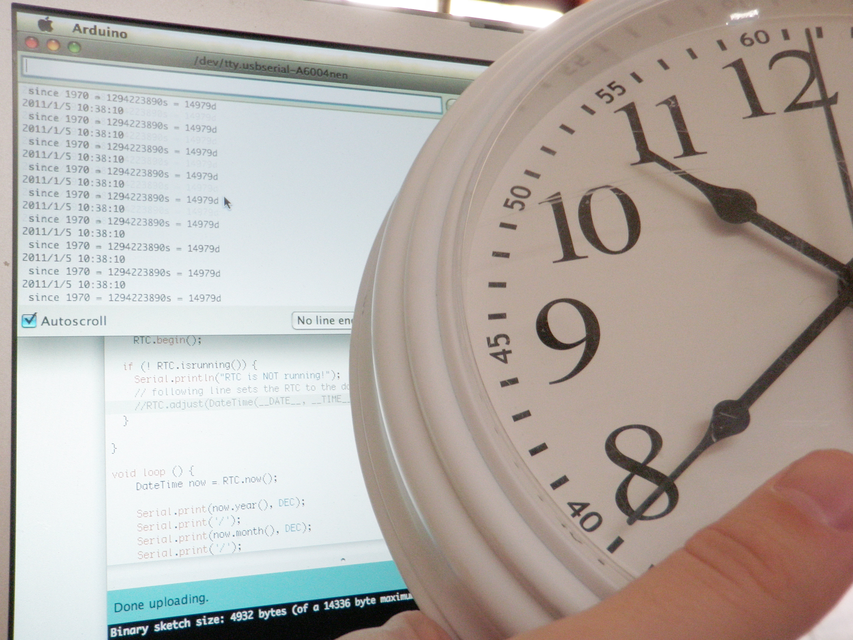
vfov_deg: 39.7
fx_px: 887
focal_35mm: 36
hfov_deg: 51.4
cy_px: 320
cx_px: 426
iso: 200
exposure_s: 1/20
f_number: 4.1
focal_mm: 6.53
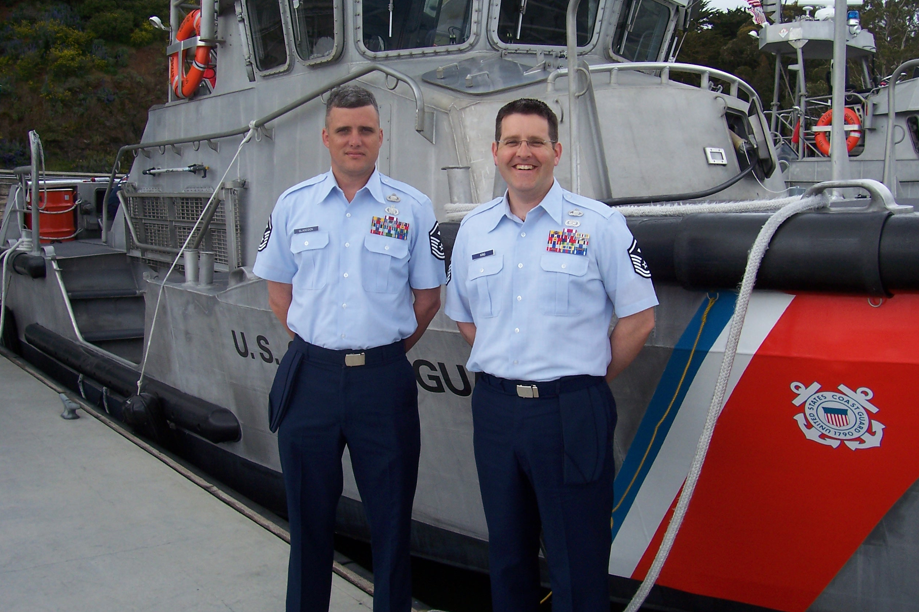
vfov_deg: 36.9
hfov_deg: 53.1
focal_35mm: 36
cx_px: 460
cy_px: 294
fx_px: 919
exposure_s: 1/250
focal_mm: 5.6
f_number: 5.6
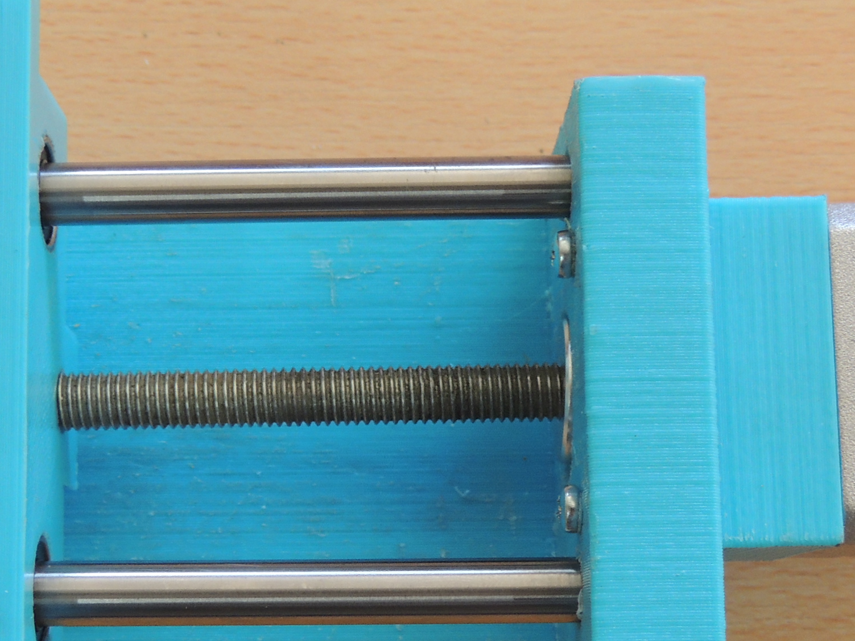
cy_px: 375
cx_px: 379
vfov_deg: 19.4
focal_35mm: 76
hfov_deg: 25.6
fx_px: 1877
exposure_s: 1/50
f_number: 3.3
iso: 200
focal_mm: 6.2
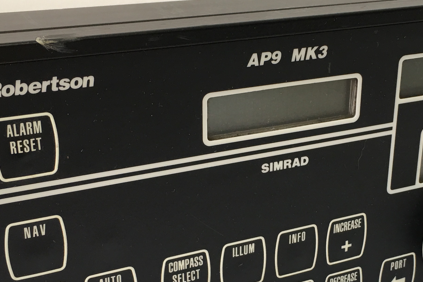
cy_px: 199
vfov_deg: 20.2
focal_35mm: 67
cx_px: 282
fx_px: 787
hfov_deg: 29.9
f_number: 2.2
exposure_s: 1/33
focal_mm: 4.15
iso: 25
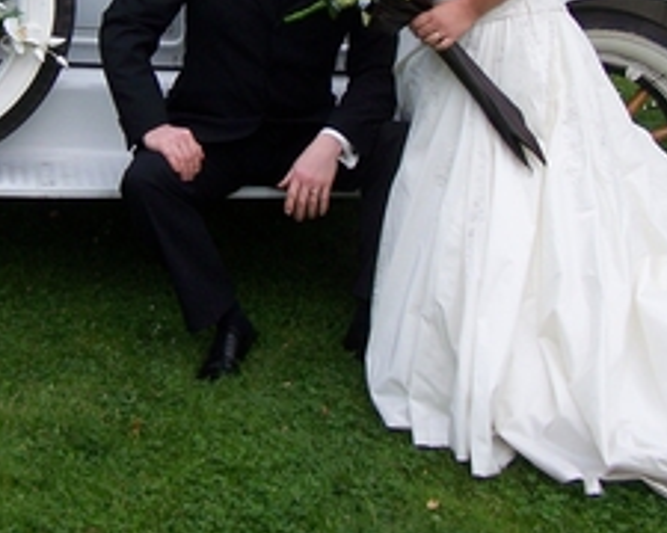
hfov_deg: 19.3
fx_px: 1954
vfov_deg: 15.4
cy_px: 50
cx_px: 187
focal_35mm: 99
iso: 64
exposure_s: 1/320
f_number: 2.8
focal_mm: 6.3
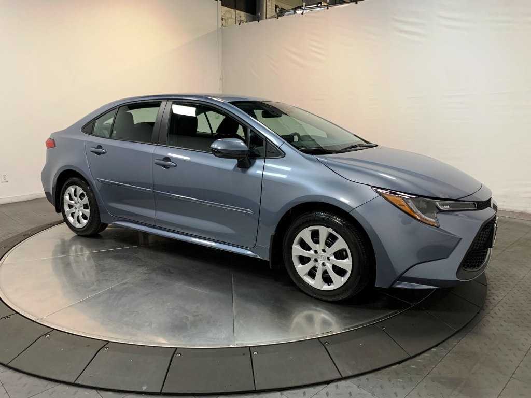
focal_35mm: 26
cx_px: 266
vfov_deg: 53.1
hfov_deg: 67.3
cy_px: 199
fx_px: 399
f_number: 1.8
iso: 200
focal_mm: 4.25
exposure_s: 1/60
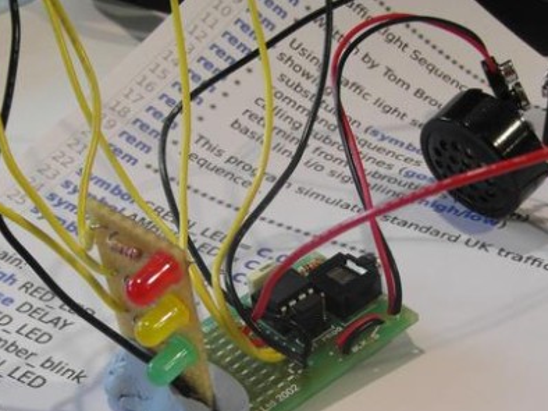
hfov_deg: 29.8
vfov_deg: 22.3
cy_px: 323
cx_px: 242
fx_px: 1028
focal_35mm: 65
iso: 160
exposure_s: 1/45
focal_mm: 6.8
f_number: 3.6
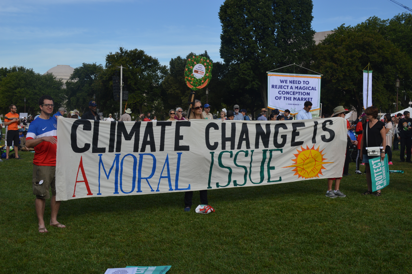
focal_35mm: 44
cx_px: 206
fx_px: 497
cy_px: 137
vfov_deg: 30.8
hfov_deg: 45.0
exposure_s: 1/250
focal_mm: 29
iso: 100
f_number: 8
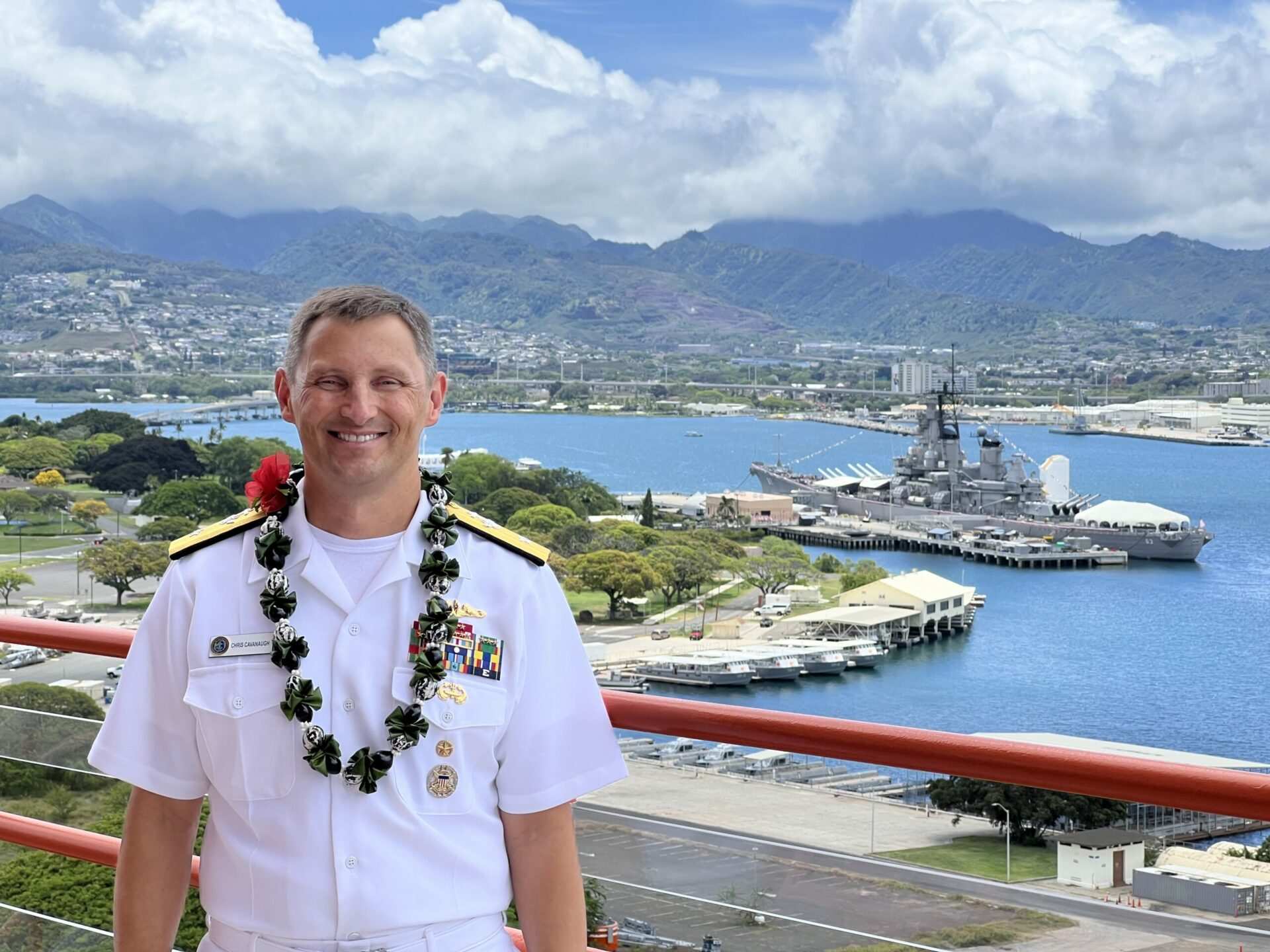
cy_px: 476
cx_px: 635
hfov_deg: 25.3
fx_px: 2825
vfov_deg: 19.1
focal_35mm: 77
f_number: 2.8
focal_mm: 9
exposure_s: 1/927
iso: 32
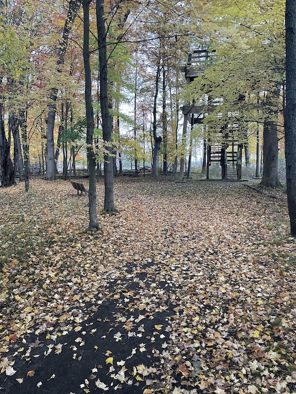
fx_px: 296
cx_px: 148
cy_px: 197
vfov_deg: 67.3
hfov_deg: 53.1
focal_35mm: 26
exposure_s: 1/76
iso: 125
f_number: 1.6
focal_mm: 4.2
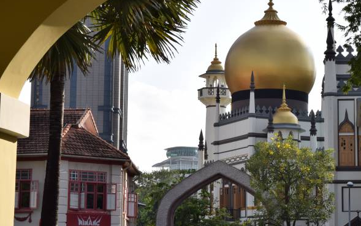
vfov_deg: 11.2
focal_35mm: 117
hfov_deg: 17.7
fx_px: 1150
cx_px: 292
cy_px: 89
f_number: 13
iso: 100
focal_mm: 45
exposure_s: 1/125
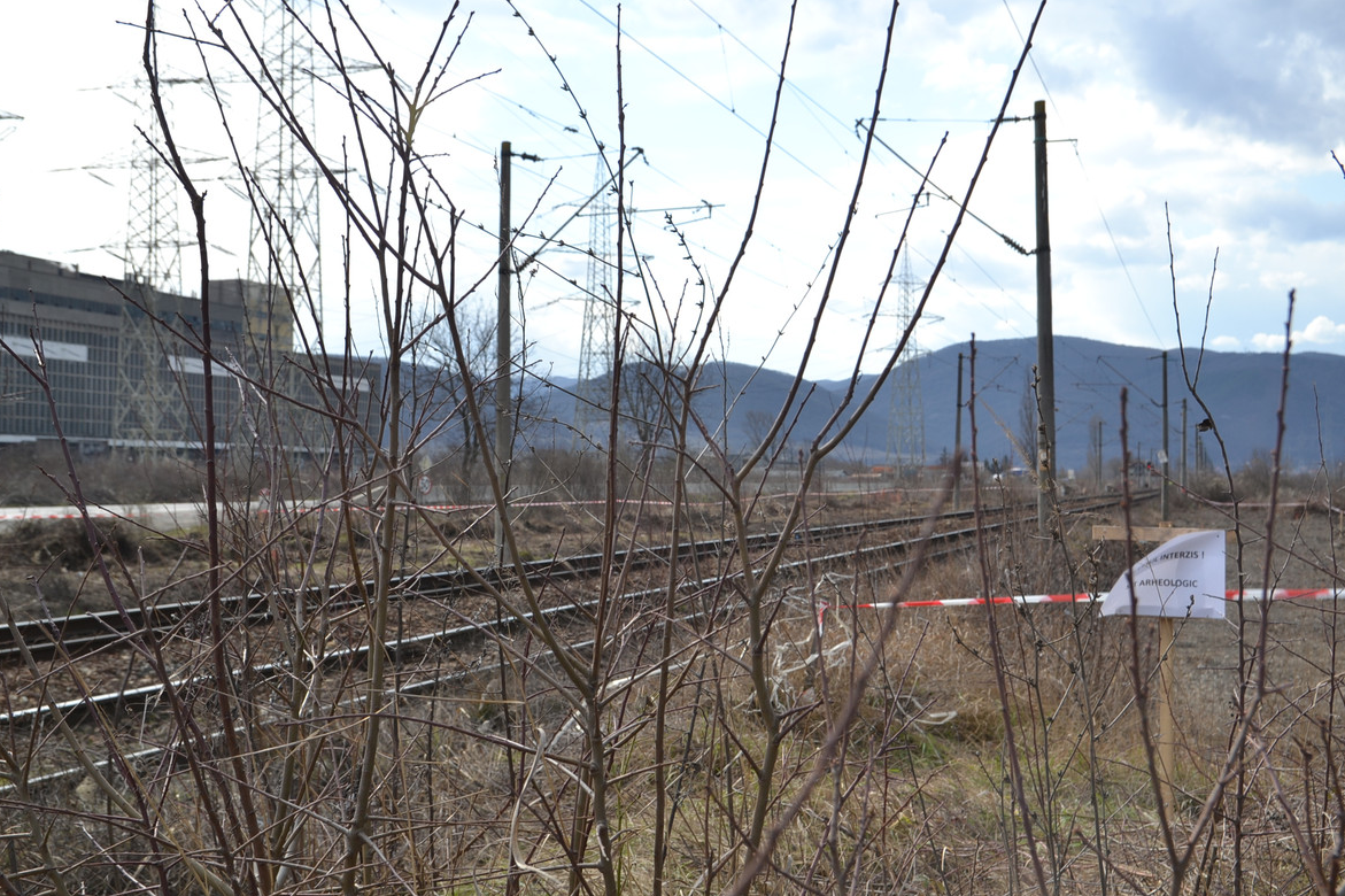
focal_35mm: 42
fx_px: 1550
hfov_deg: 46.9
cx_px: 682
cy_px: 449
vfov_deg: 32.2
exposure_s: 1/160
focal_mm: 27
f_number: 6.3
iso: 100
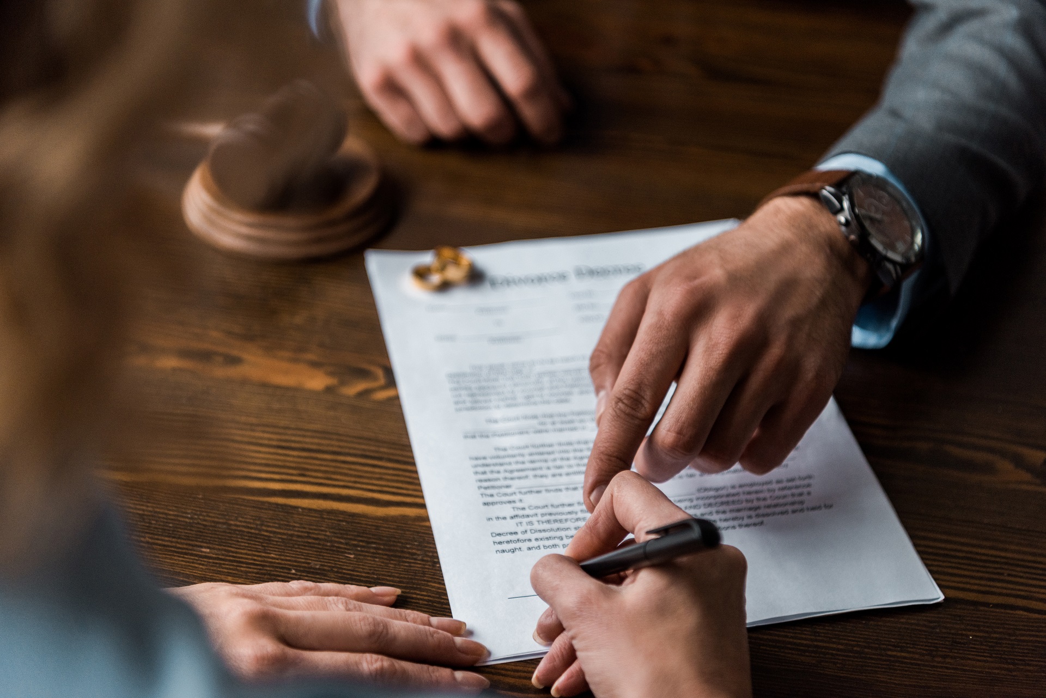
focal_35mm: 60
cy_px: 349
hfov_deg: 33.4
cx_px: 523
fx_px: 1744
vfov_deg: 22.6
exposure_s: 1/250
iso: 400
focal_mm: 60
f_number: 3.2
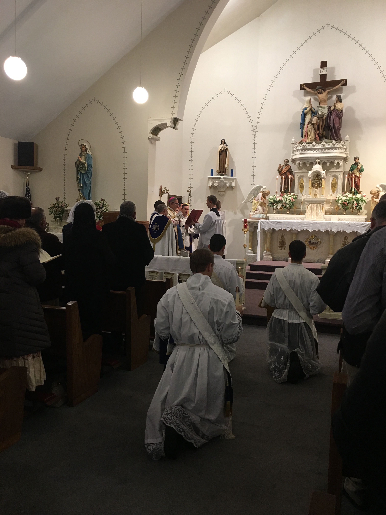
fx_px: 431
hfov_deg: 48.2
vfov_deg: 61.7
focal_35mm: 29
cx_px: 193
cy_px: 258
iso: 50
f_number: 2.2
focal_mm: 4.15
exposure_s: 1/15
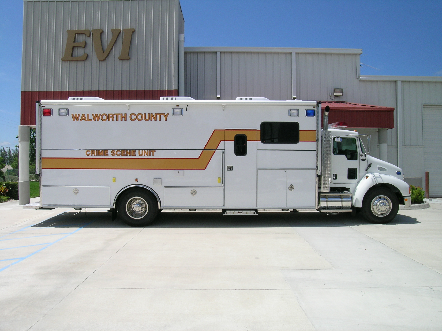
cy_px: 166
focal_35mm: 28
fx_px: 358
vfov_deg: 49.7
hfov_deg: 63.4
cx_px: 221
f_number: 7.9
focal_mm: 5.8
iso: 50
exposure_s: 1/290
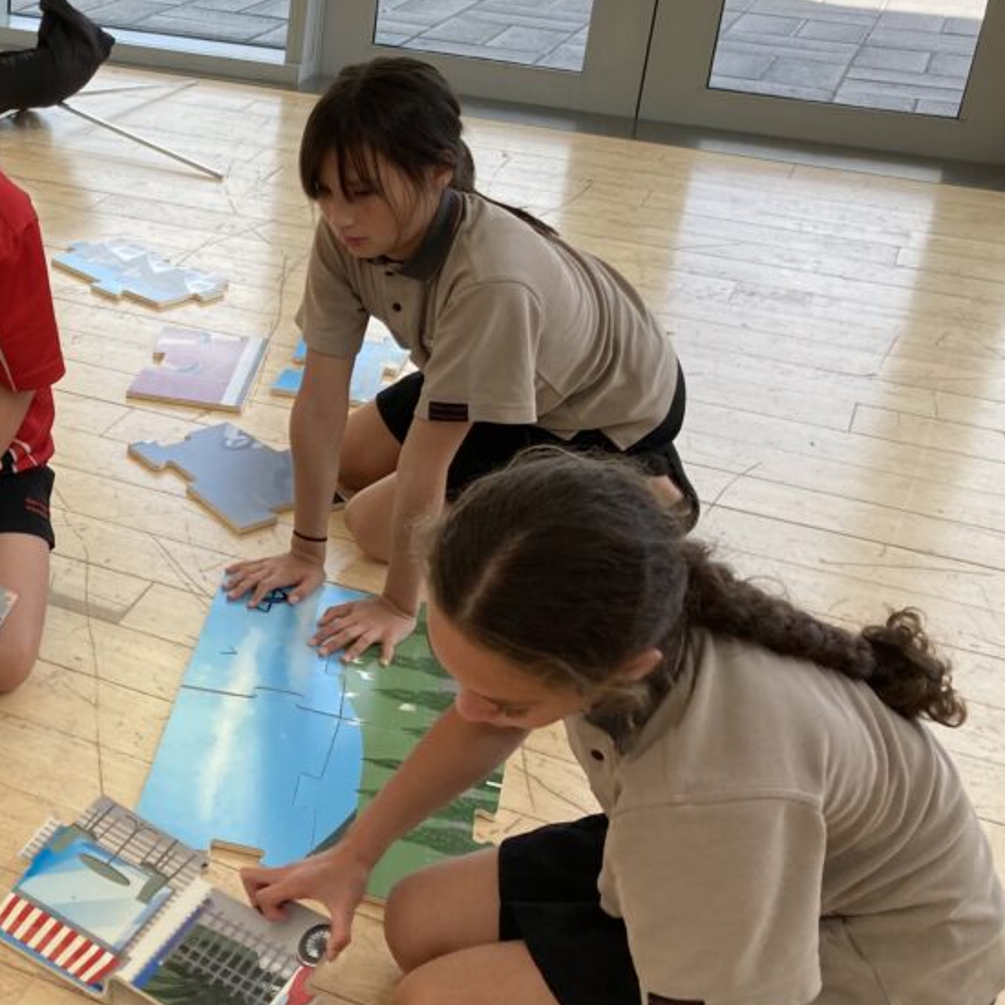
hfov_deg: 29.1
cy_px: 444
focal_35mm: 54
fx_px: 1774
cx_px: -49
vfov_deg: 31.6
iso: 20
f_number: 1.8
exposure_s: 1/254
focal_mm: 3.99
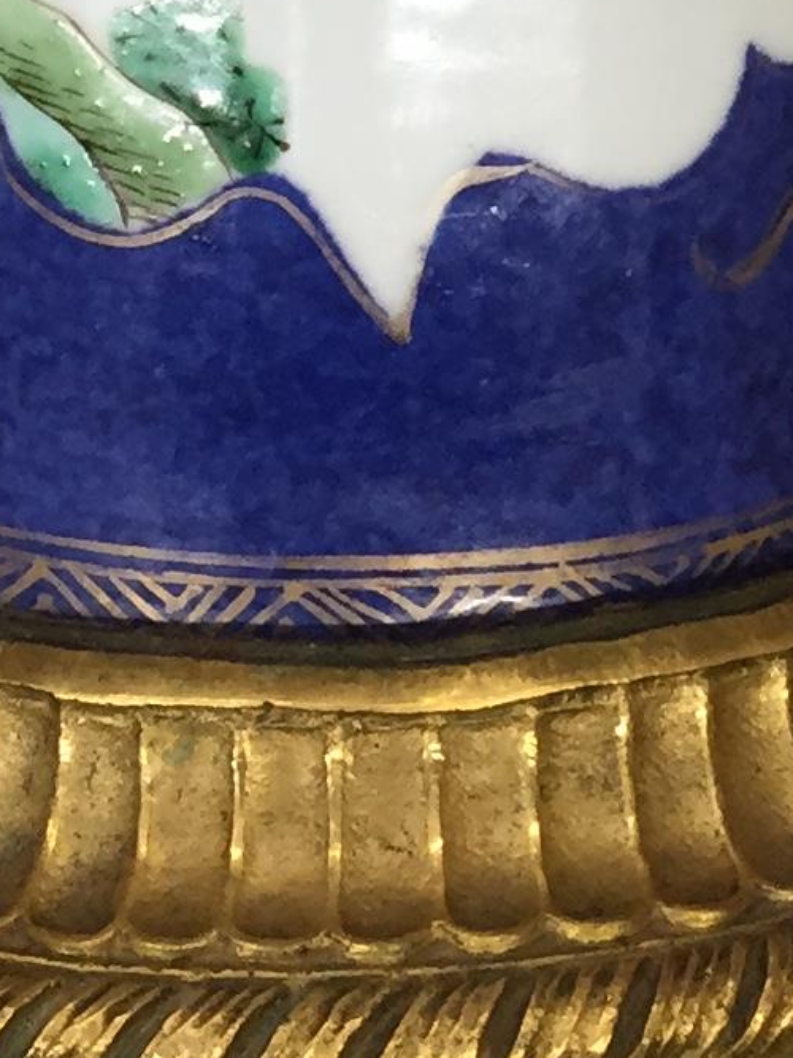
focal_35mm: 142
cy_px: -1061
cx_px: 428
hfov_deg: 10.4
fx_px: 4339
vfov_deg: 12.3
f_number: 2.2
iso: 40
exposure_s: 1/33
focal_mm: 4.15
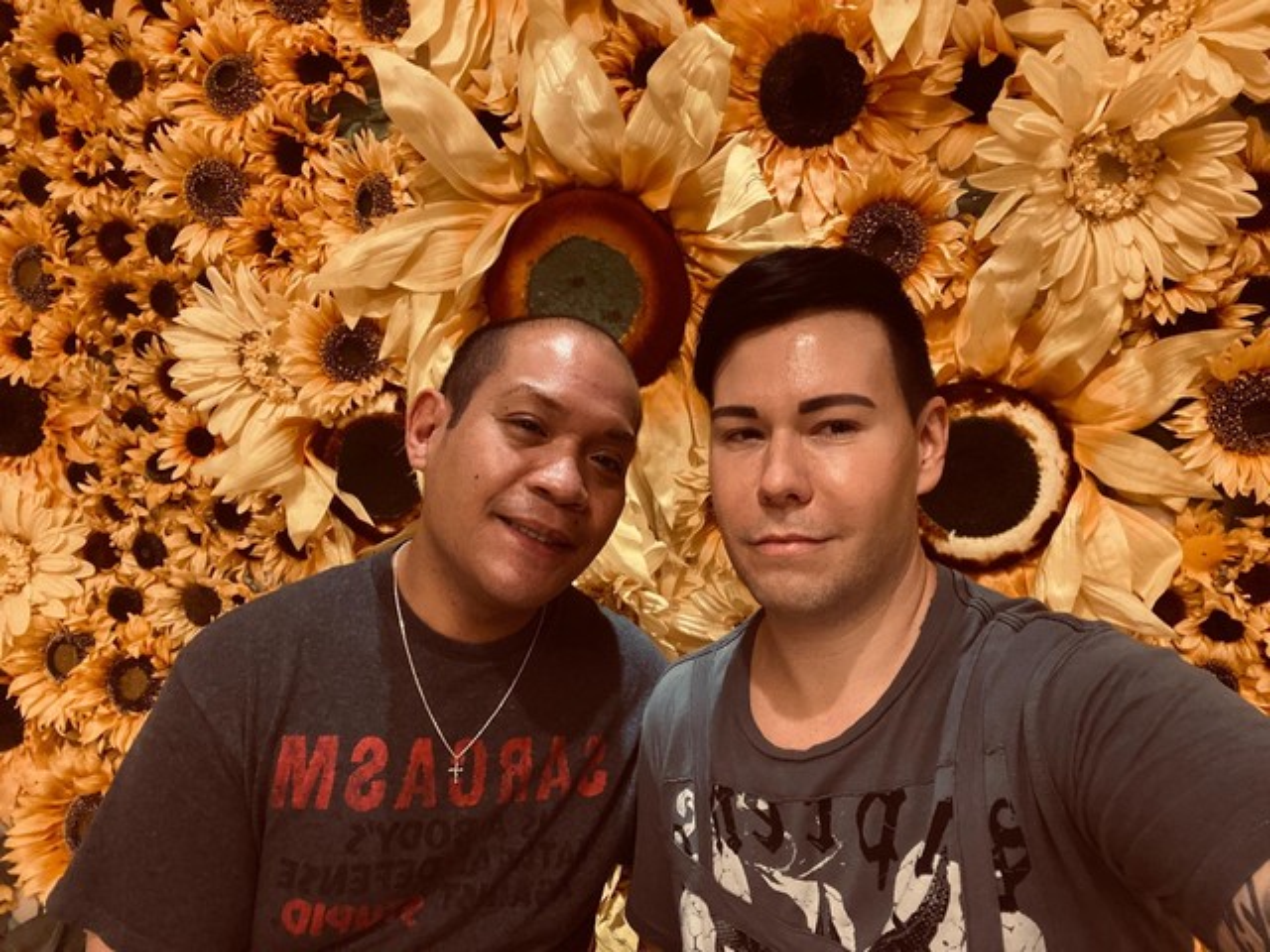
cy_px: 476
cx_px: 635
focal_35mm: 23
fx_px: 844
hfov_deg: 73.9
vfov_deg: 58.9
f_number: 2.2
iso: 500
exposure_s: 1/30
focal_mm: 2.71
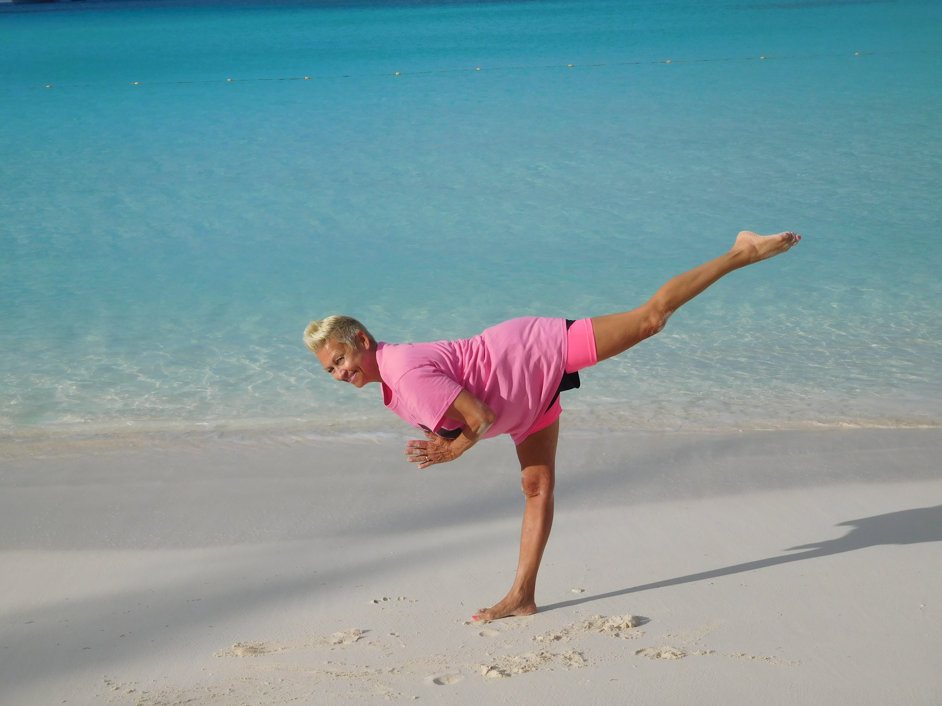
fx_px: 1497
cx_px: 471
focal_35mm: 55
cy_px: 353
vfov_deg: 26.6
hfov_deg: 34.9
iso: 125
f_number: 8.4
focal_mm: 9.8
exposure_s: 1/640
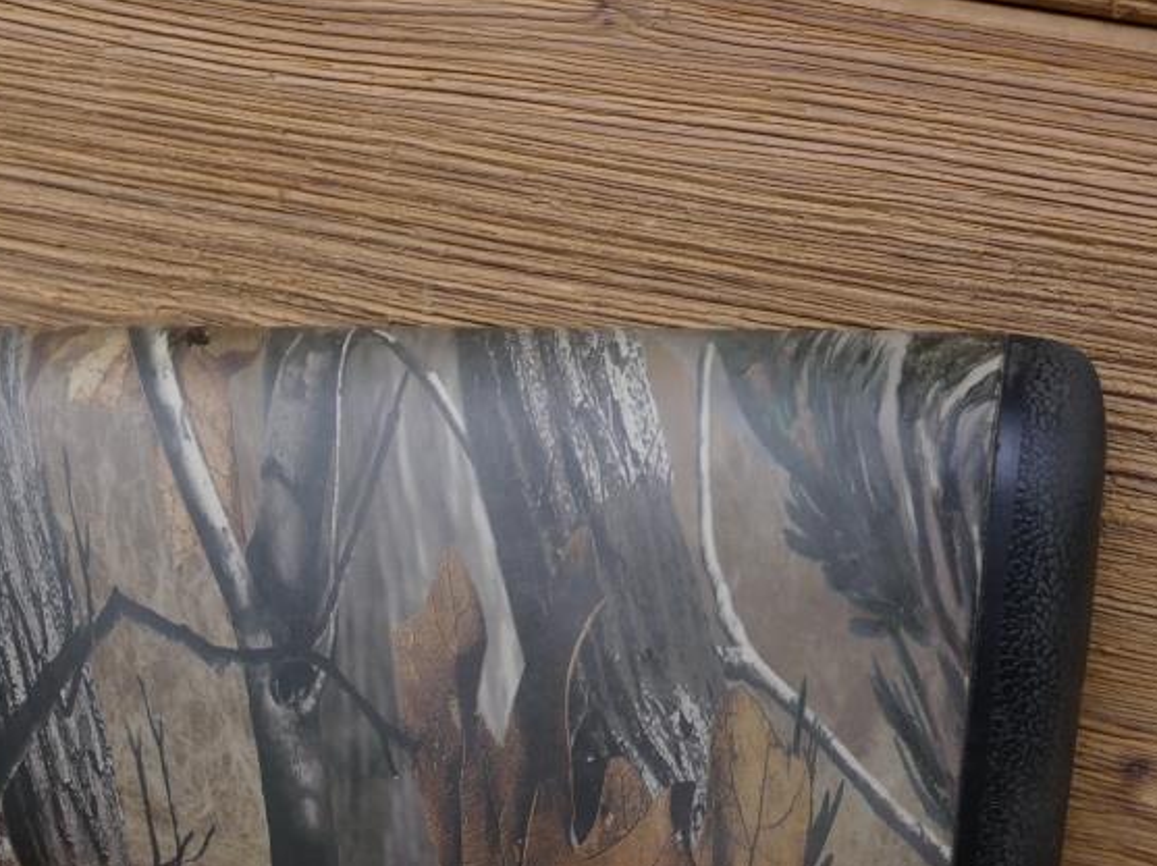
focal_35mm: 69
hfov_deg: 27.6
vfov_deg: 21.1
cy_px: 657
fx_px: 2305
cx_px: 239
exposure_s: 1/80
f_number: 3.1
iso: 400
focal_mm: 14.24
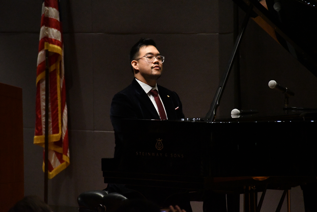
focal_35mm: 300
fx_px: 2641
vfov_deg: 4.6
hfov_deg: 6.9
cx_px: 158
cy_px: 106
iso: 14400
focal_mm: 200
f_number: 5.6
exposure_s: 1/320
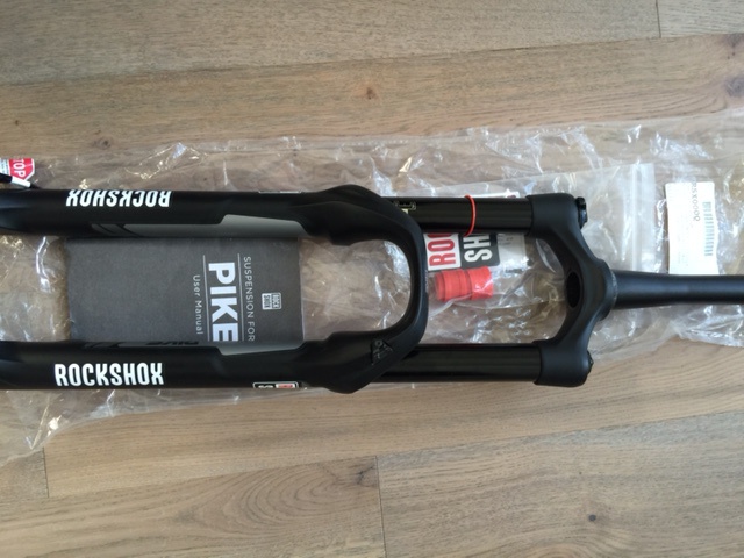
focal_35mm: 29
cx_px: 372
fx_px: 623
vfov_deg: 48.2
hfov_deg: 61.7
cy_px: 279
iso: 40
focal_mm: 4.15
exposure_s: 1/15
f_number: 2.2
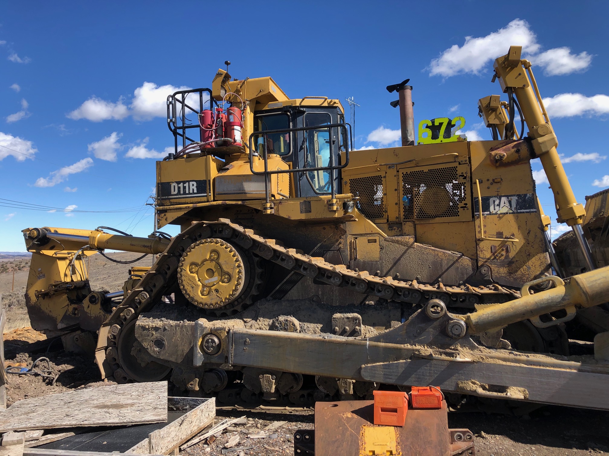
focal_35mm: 28
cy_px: 228
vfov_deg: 49.7
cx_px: 304
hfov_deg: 63.4
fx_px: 493
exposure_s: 1/1389
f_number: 1.8
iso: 20
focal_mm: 3.99
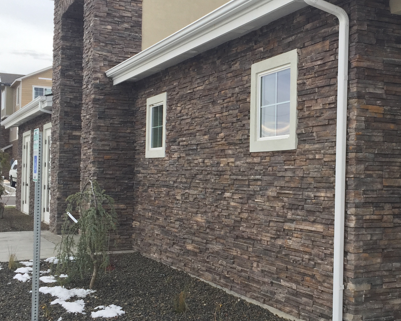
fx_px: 593
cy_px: 159
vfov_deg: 30.2
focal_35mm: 50
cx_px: 276
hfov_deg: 36.8
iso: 32
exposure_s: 1/275
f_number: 2.2
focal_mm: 4.15
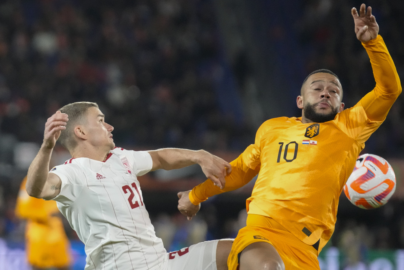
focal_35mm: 280
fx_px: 3142
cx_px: 202
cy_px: 135
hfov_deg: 7.4
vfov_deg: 4.9
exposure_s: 1/2000
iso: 10000
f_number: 4
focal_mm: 280
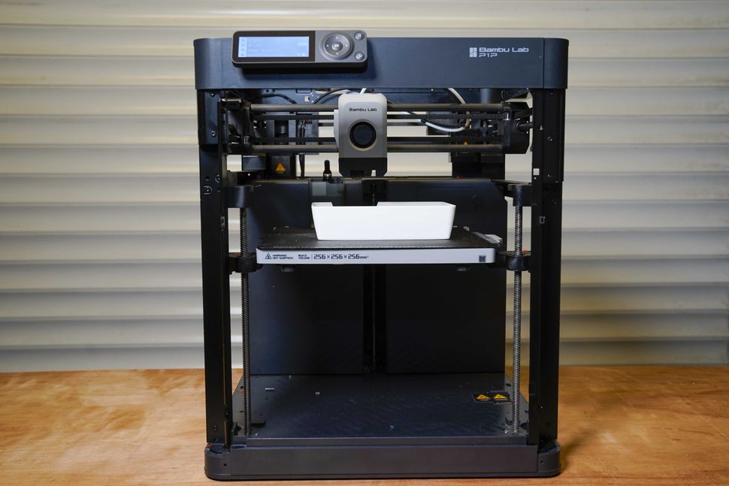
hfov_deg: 55.8
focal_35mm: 34
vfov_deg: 38.9
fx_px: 689
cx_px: 364
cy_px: 243
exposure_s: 1/60
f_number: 5.6
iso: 640
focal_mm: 34
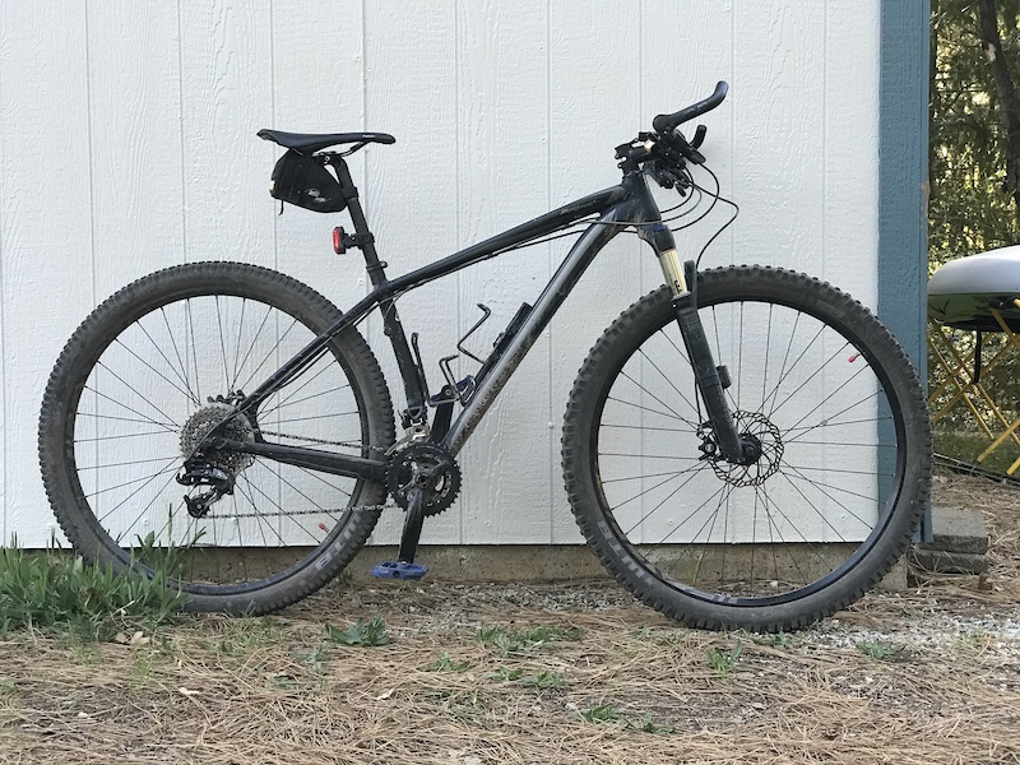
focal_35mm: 57
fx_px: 1680
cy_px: 382
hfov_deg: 33.8
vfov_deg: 25.7
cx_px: 510
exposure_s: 1/60
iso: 64
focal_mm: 6.6
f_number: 2.8
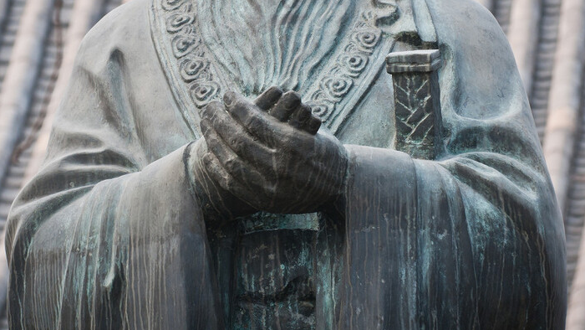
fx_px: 6468
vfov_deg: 2.9
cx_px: 266
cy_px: 18
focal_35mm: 417
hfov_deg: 5.2
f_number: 5.6
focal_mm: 155
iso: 200
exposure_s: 1/160
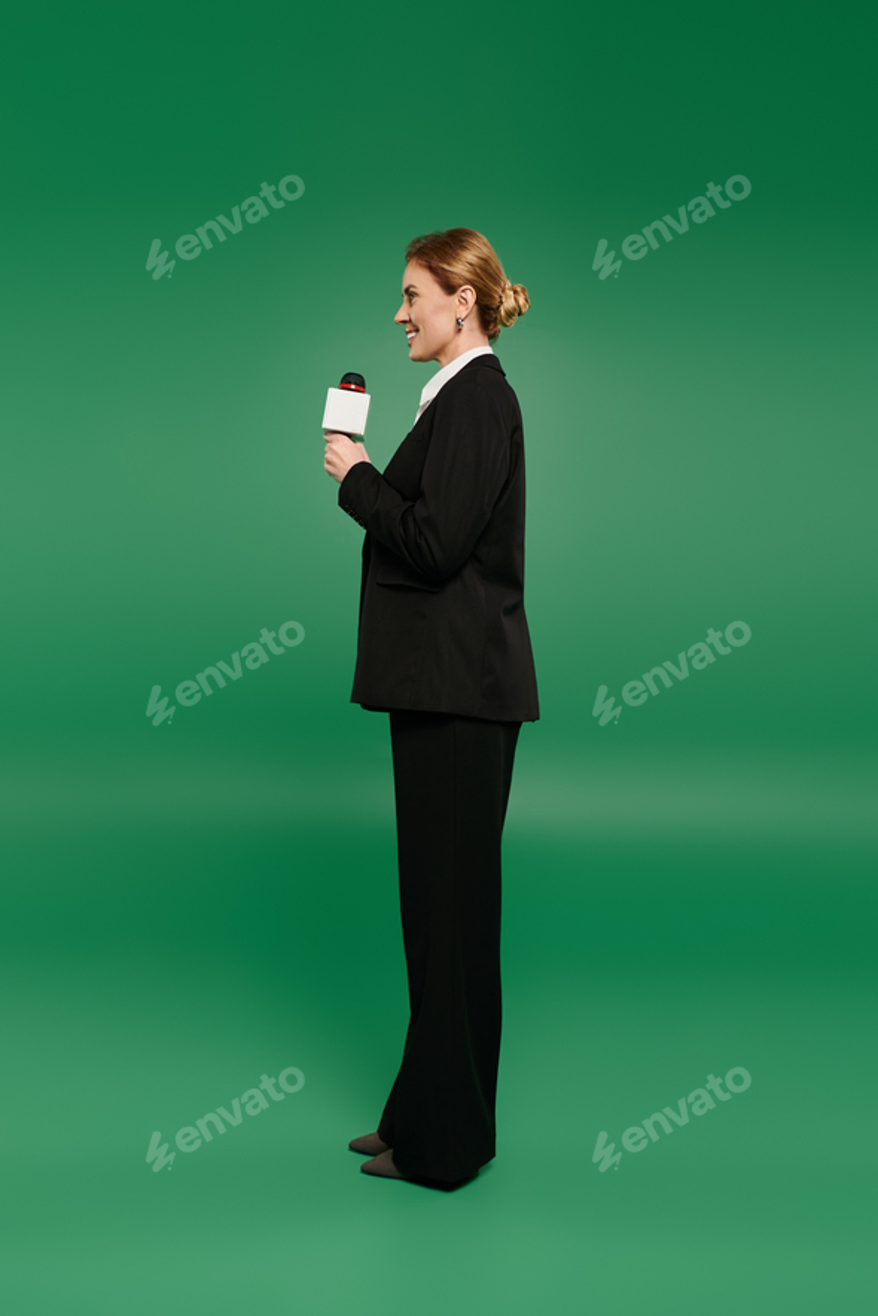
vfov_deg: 48.5
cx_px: 439
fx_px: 1463
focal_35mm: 40
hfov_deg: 33.4
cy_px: 658
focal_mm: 40
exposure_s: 1/200
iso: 100
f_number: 5
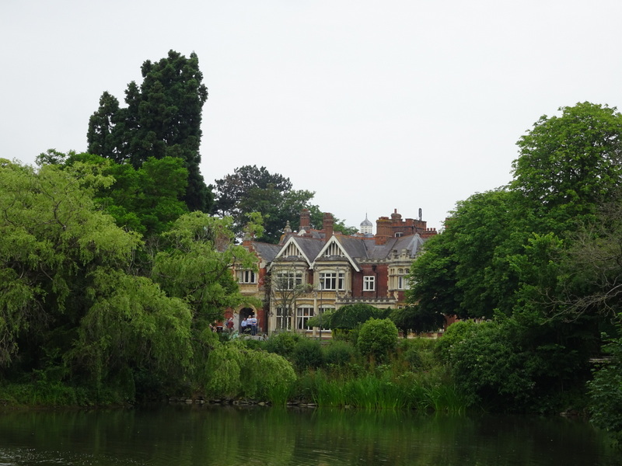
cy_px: 233
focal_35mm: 90
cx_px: 311
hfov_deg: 21.8
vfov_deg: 16.4
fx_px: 1617
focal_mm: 15.45
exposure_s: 1/160
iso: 80
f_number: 5
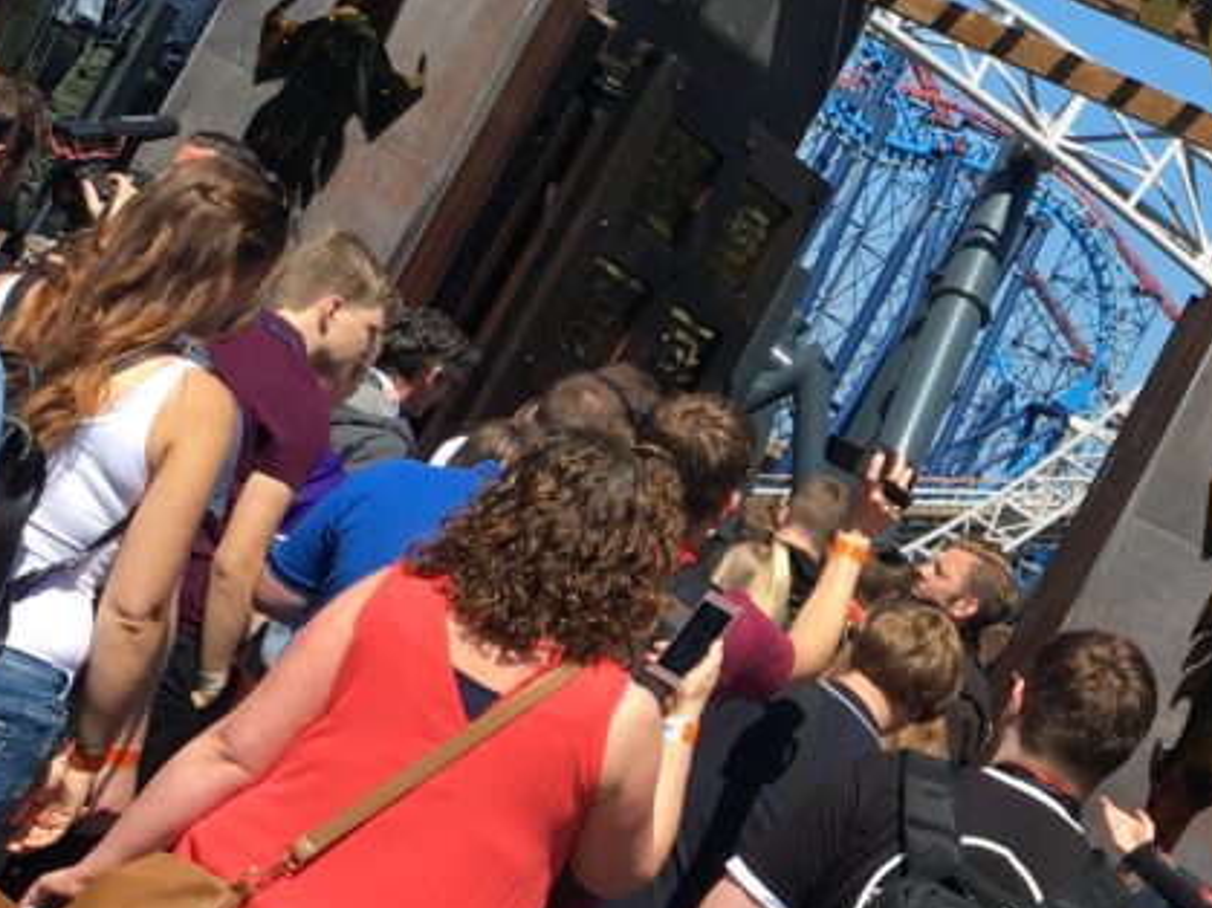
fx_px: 2905
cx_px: 1232
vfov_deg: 17.7
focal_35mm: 83
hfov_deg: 22.6
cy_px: 628
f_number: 2.2
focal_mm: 4.15
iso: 25
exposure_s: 1/1183
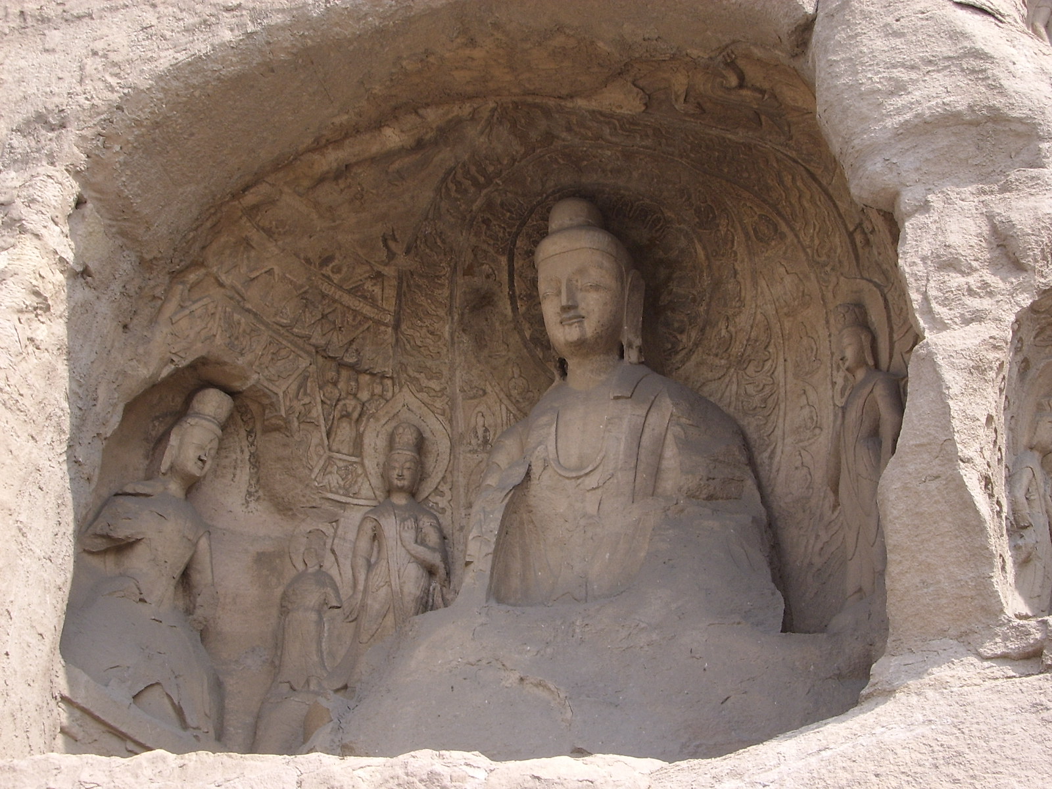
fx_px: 1580
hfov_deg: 36.8
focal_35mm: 52
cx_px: 526
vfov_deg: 28.0
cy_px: 394
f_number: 5.2
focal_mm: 10
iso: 71
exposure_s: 1/125
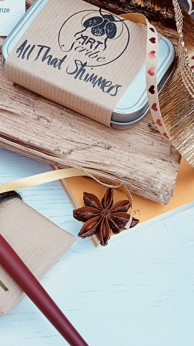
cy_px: 147
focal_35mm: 45
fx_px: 412
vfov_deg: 45.3
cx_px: 25
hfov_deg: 25.8
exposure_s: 1/30.3
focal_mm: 3.98
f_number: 1.8
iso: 200
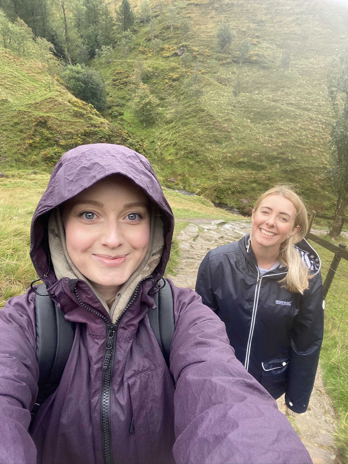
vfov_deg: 73.9
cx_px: 174
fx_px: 308
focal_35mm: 23
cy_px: 232
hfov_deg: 58.9
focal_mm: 2.71
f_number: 2.2
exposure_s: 1/122
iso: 40
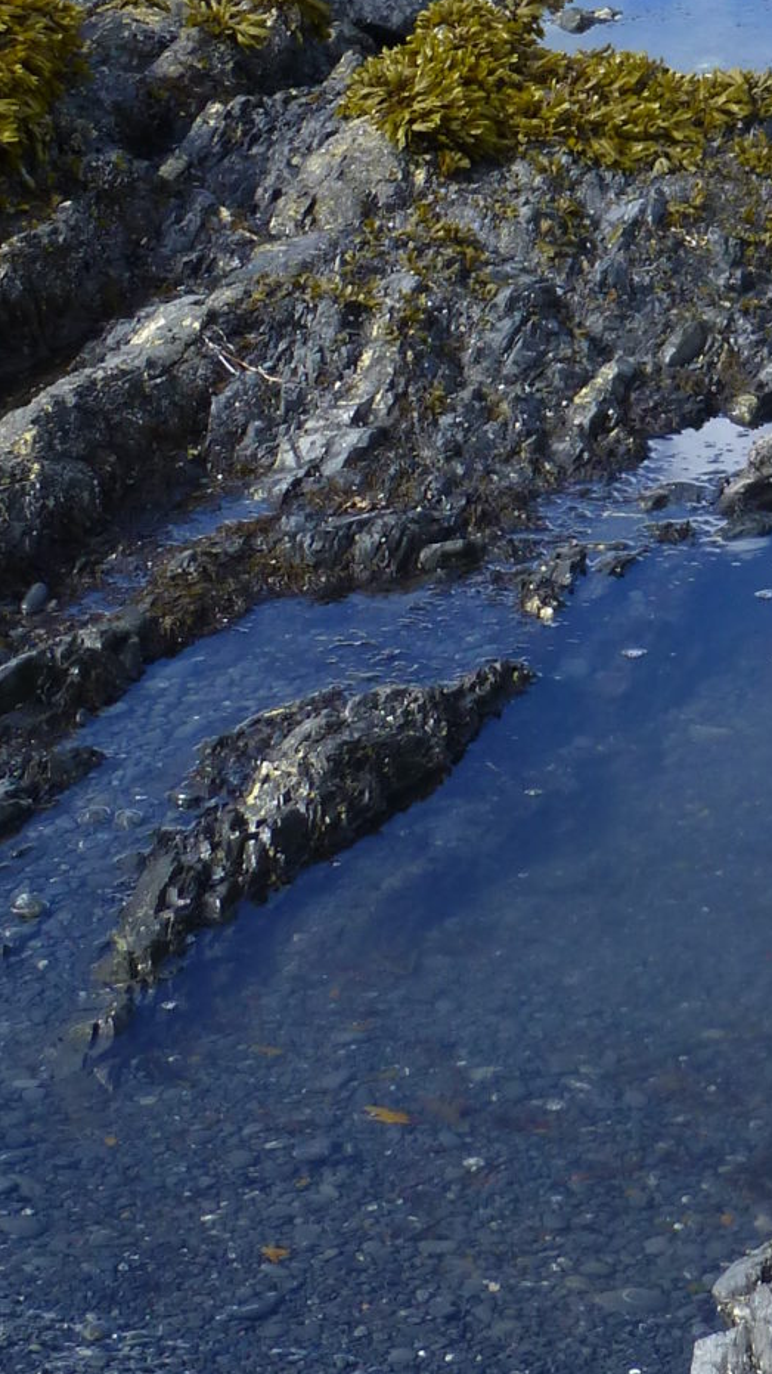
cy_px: 216
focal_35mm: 123
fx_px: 4477
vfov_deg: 17.2
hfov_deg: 9.8
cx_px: 790
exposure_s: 1/400
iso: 100
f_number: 3.9
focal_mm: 7.4
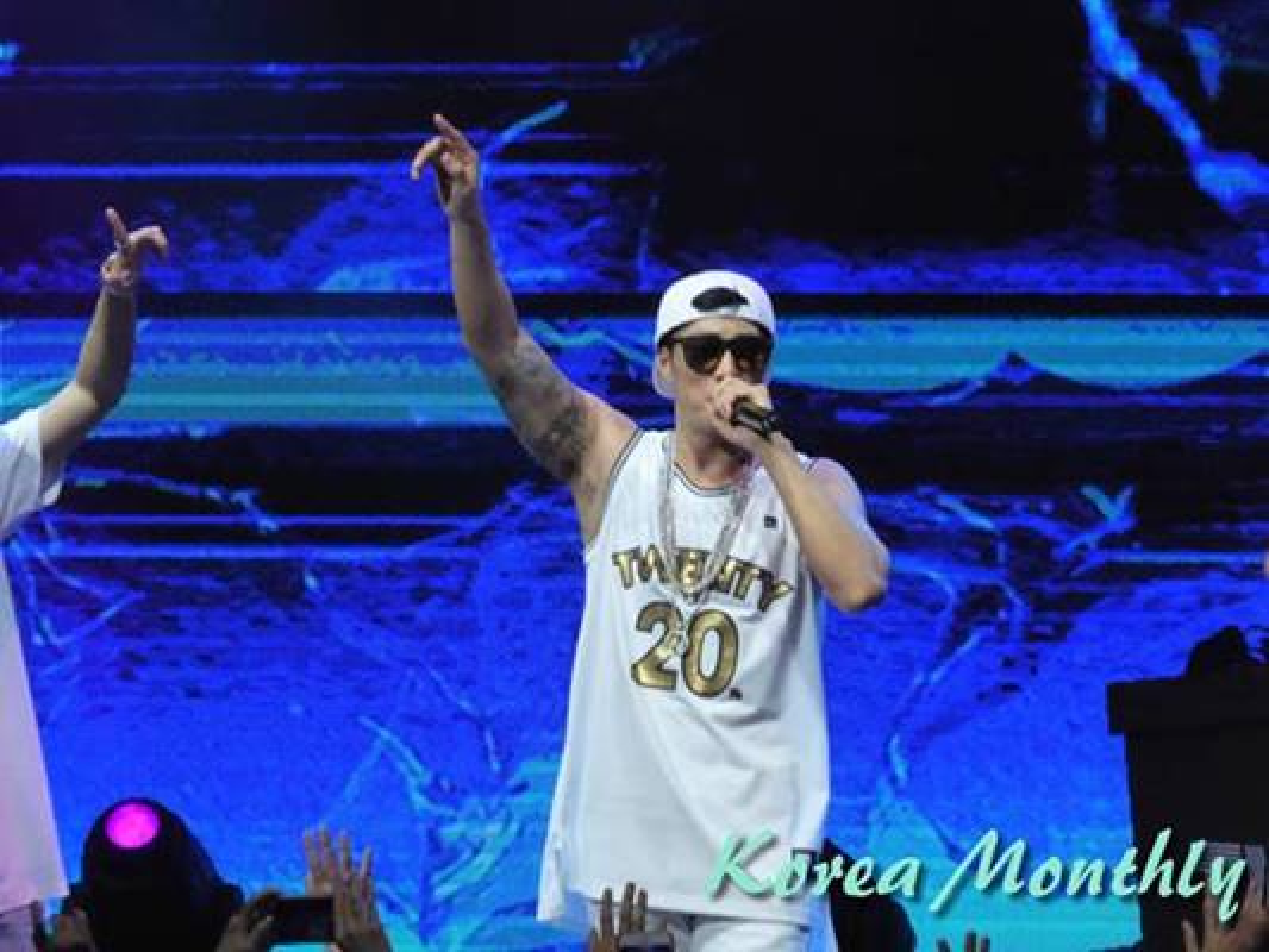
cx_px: 634
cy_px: 476
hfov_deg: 5.3
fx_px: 13677
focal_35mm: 373
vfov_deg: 4.0
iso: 1250
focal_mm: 66.8
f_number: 6
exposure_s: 1/250
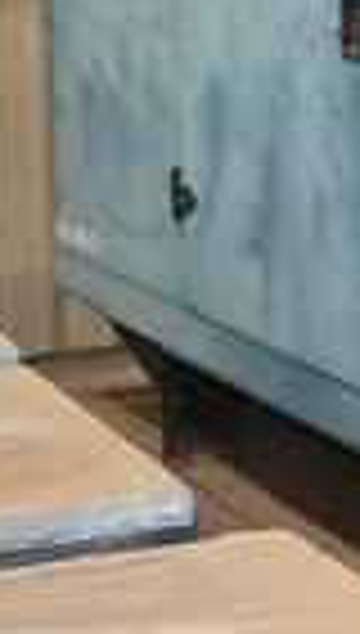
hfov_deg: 7.8
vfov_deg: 14.9
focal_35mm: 143
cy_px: 130
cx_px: 918
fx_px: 2411
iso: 80
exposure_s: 1/60
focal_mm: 3
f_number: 1.8
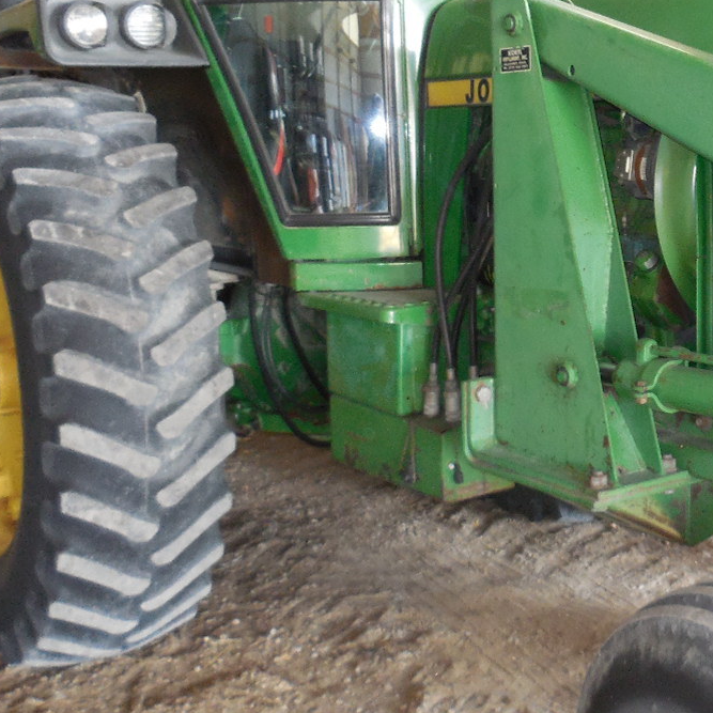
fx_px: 1235
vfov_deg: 32.0
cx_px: 652
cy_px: 261
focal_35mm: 53
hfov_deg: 30.7
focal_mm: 4.5
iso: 250
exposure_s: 1/25
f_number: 3.1
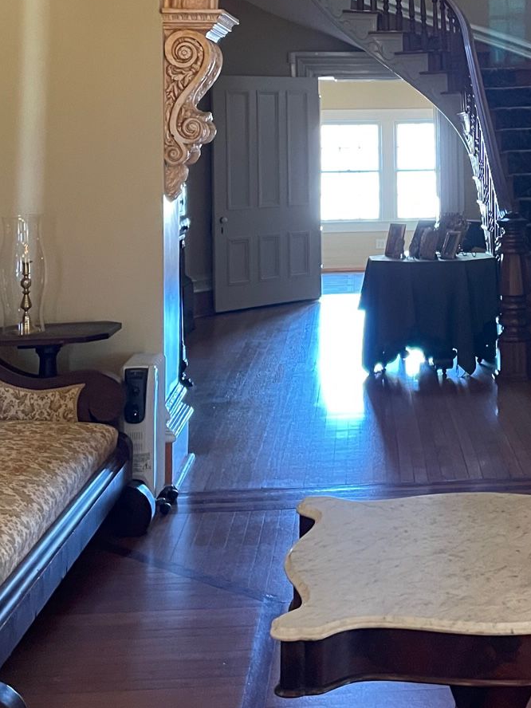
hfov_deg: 24.1
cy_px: 103
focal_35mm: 59
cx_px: 474
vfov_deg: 31.5
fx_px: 1207
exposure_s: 1/60
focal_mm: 4.2
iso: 500
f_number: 1.6
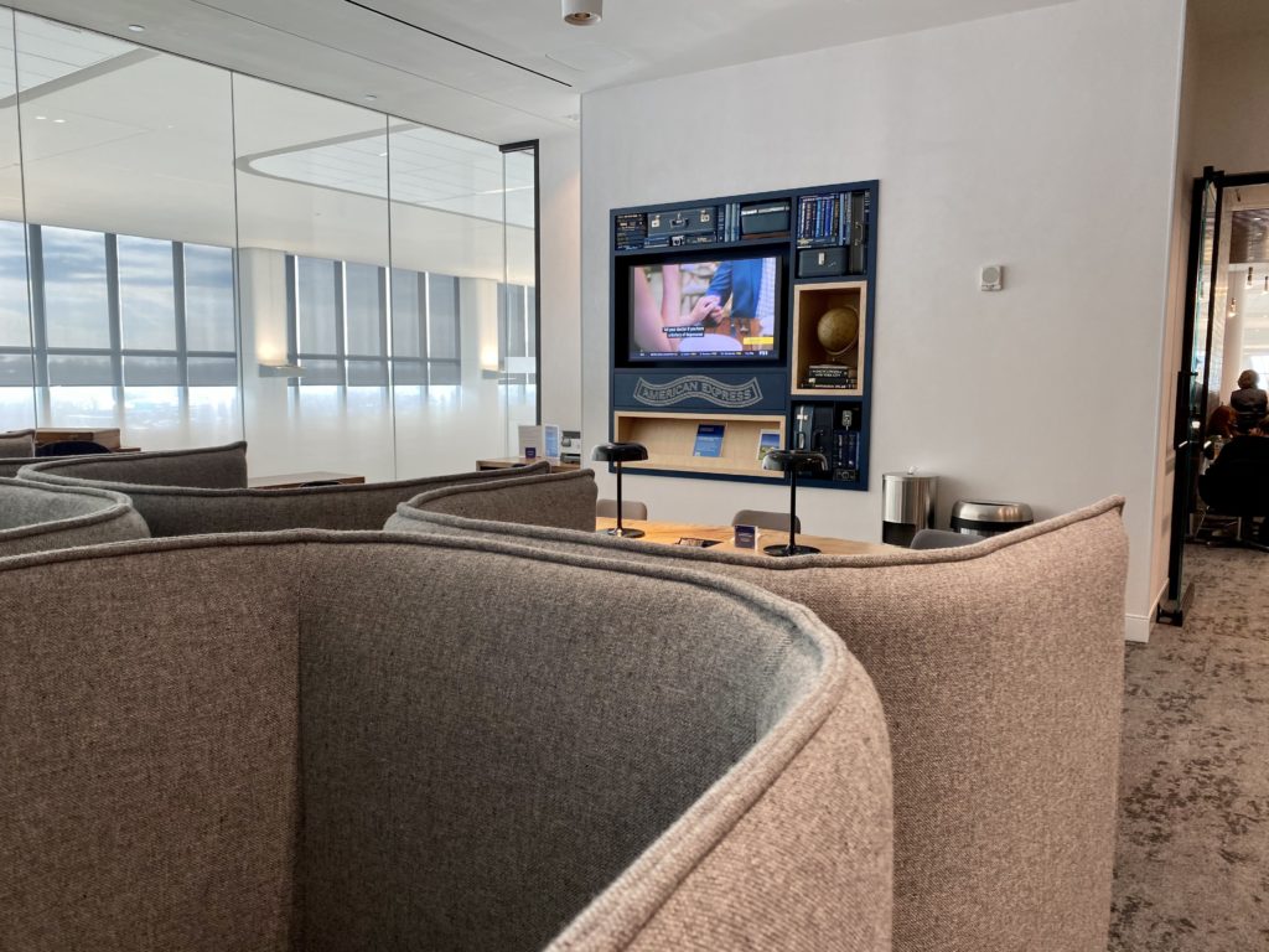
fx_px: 953
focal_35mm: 26
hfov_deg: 67.3
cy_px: 476
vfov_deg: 53.1
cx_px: 634
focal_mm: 4.25
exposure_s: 1/61
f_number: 1.8
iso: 50
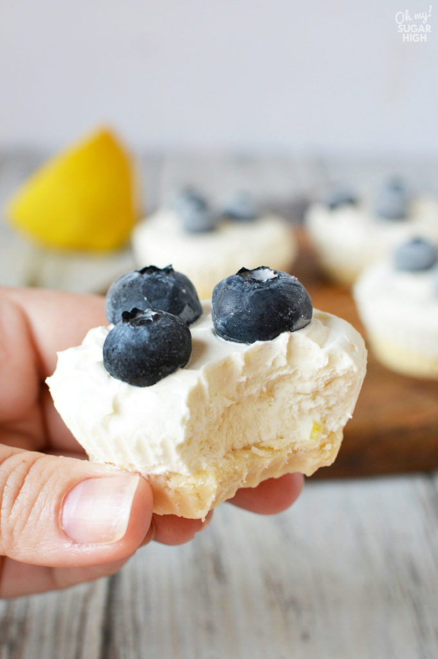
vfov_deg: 37.9
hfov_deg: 25.7
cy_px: 330
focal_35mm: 52
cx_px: 219
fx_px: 960
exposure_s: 1/125
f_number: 5.6
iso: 400
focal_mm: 35
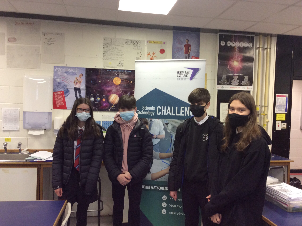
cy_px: 113
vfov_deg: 44.1
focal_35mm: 32
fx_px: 279
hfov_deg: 56.9
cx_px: 151
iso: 125
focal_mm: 3.3
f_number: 2.4
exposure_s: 1/25
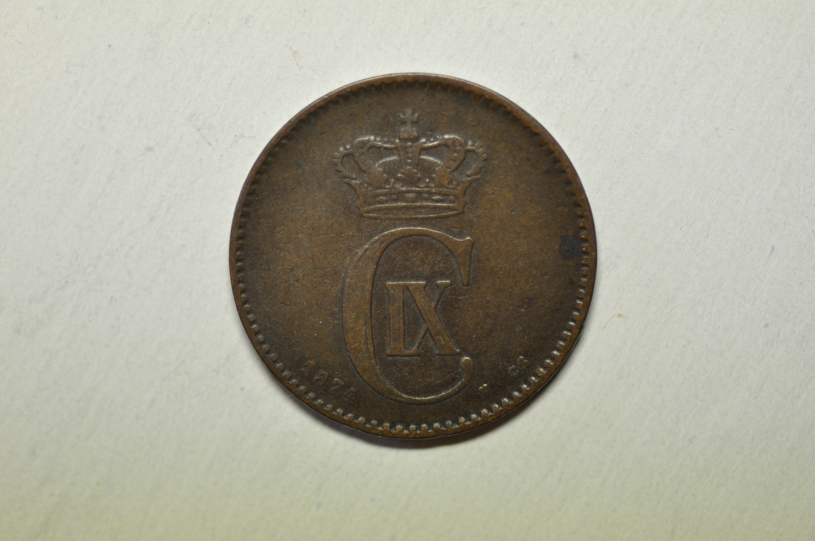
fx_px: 2035
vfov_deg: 15.2
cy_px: 270
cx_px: 408
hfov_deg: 22.6
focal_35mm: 90
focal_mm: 60
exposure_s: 1/250
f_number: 4
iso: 800
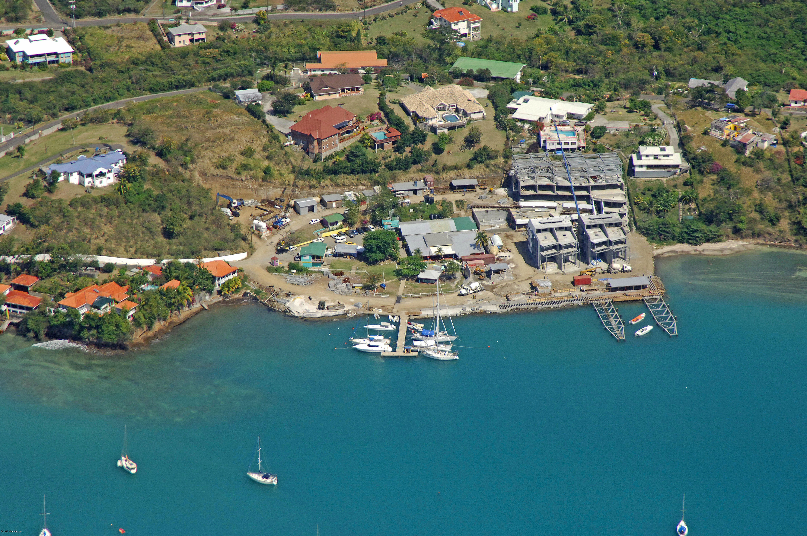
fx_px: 4030
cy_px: 268
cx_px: 404
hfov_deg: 11.4
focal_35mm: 180
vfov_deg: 7.6
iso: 400
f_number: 7.1
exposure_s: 1/1250
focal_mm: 120
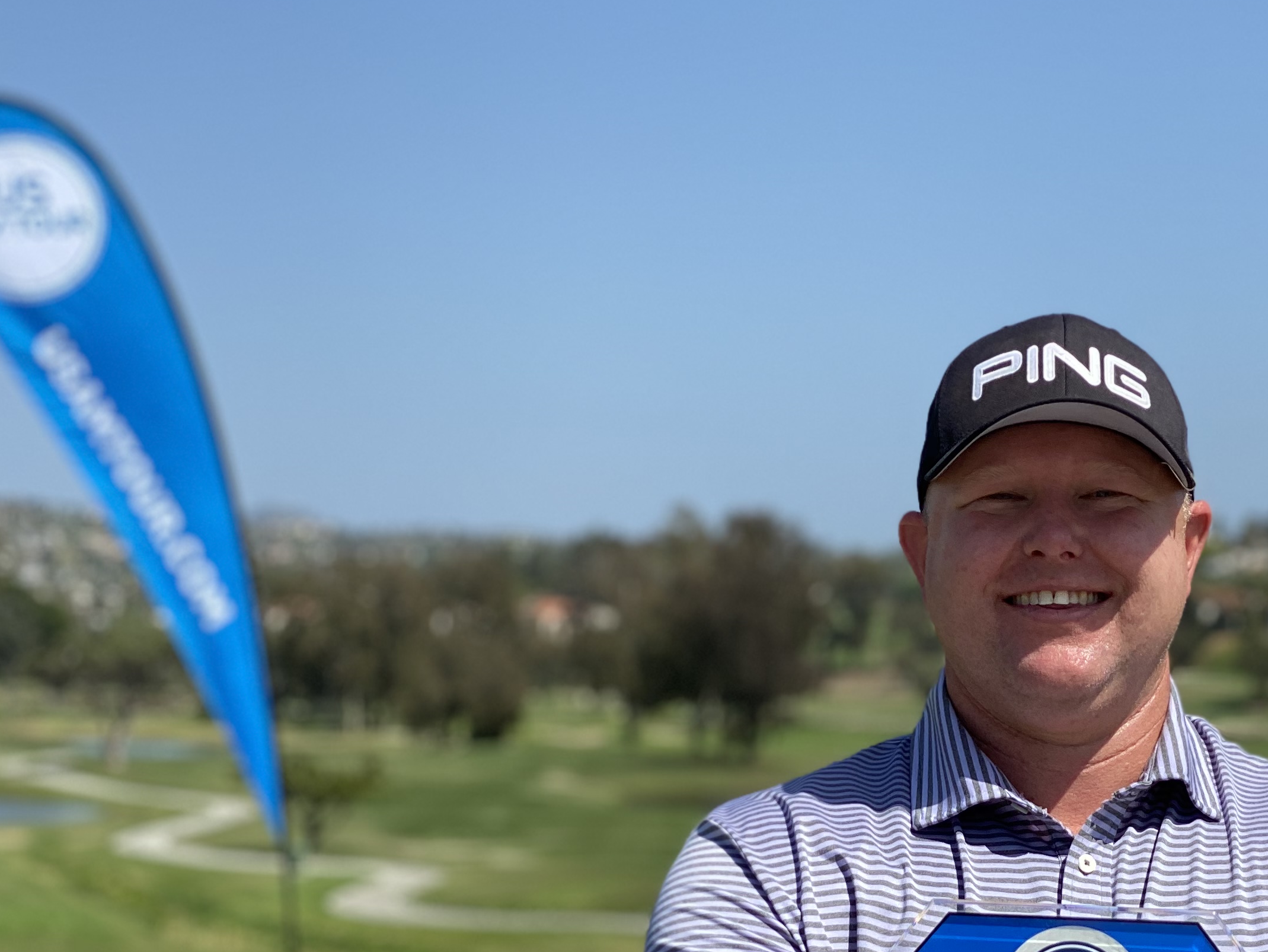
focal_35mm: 98
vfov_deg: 15.0
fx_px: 3590
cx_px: 994
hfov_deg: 19.8
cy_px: 727
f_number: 2
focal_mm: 6
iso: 20
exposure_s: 1/1546
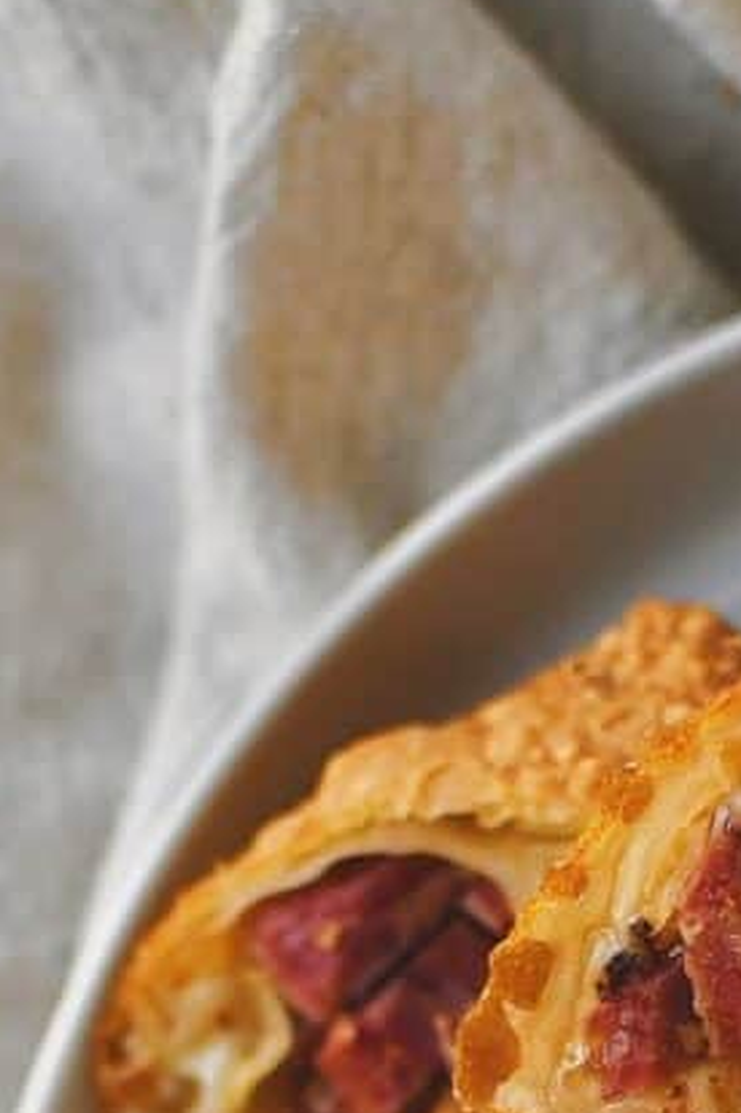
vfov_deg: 13.0
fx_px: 4666
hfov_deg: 9.0
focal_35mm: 151
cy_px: 1539
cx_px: 924
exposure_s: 1/320
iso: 800
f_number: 2.8
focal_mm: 35
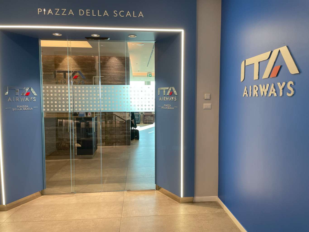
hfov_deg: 67.3
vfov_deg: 53.1
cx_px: 154
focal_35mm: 26
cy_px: 116
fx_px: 232
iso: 80
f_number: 1.6
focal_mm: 4.2
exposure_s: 1/100
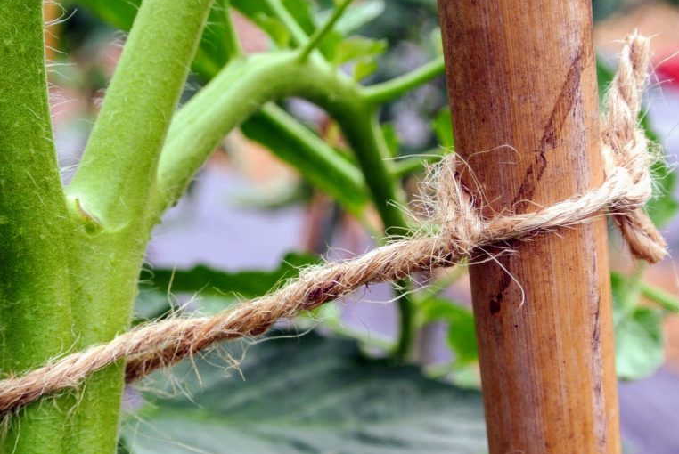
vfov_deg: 16.7
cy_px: 288
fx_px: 1548
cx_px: 299
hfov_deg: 24.7
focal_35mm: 82
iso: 125
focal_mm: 22.7
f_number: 5.6
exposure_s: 1/125
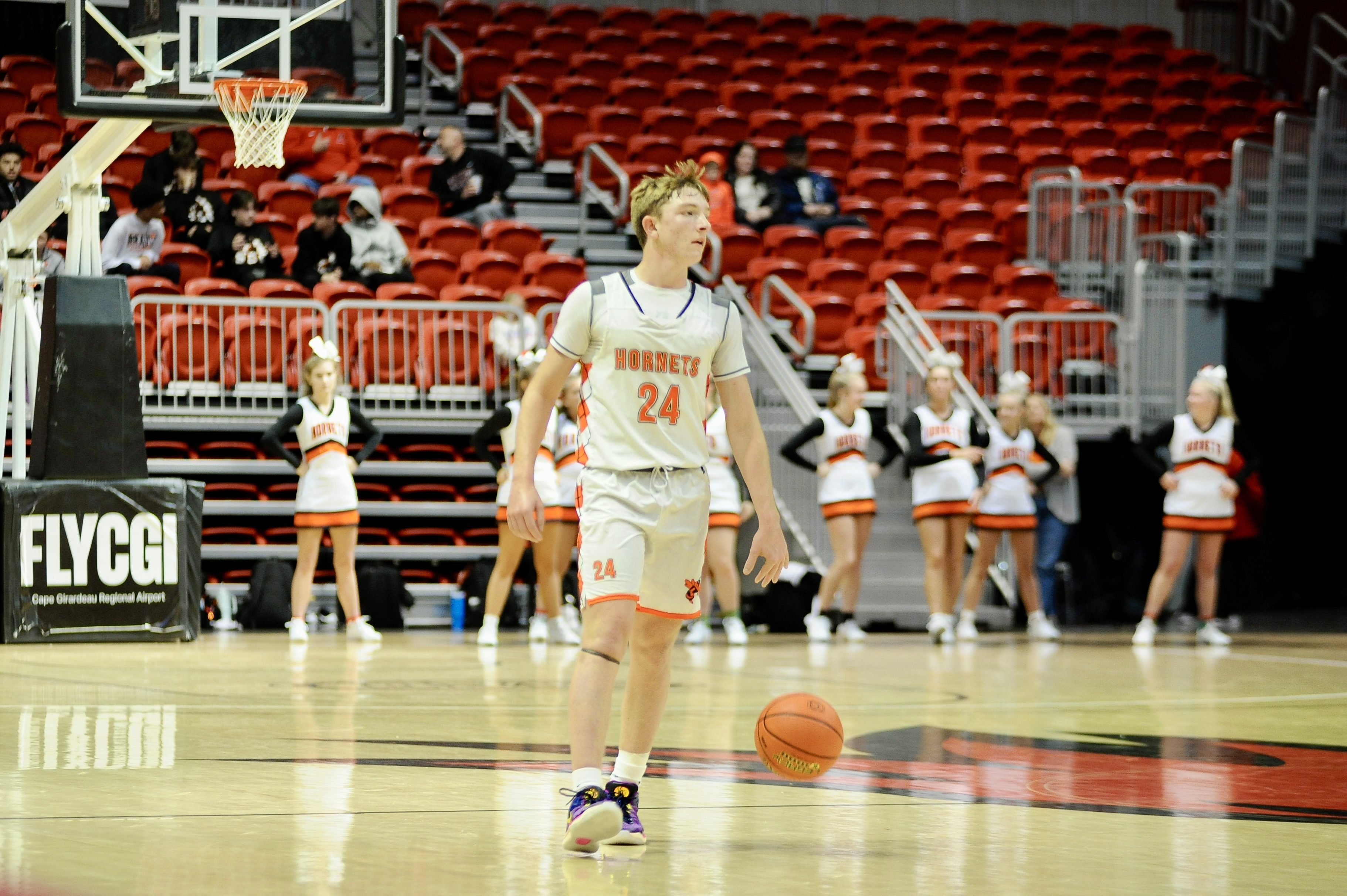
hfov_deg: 15.2
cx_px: 674
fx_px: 5048
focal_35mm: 135
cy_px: 448
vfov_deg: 10.1
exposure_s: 1/500
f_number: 2.8
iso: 2000
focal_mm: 135
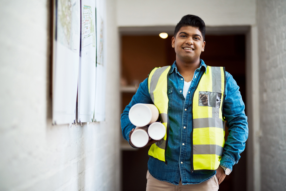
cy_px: 96
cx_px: 143
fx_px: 675
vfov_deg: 16.1
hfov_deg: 23.9
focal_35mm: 85
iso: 320
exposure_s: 1/1600
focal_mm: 85
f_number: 1.6
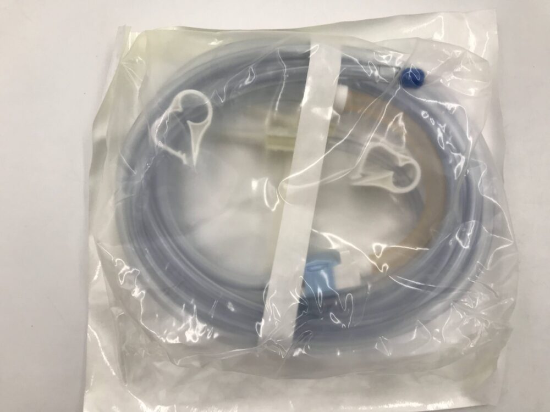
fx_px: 445
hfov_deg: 63.4
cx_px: 275
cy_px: 206
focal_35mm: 28
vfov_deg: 49.7
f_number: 1.8
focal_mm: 3.99
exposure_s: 1/60
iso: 32
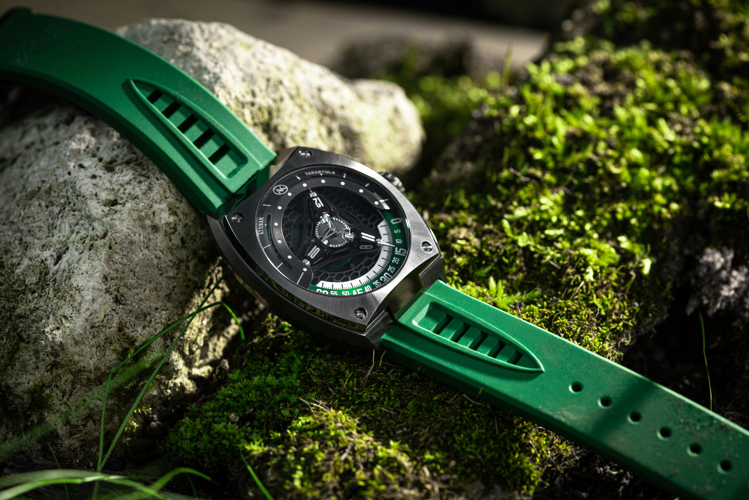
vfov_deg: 13.1
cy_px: 250
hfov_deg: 19.4
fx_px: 2185
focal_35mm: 105
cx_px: 374
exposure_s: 1/13
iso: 500
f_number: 8
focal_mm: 105
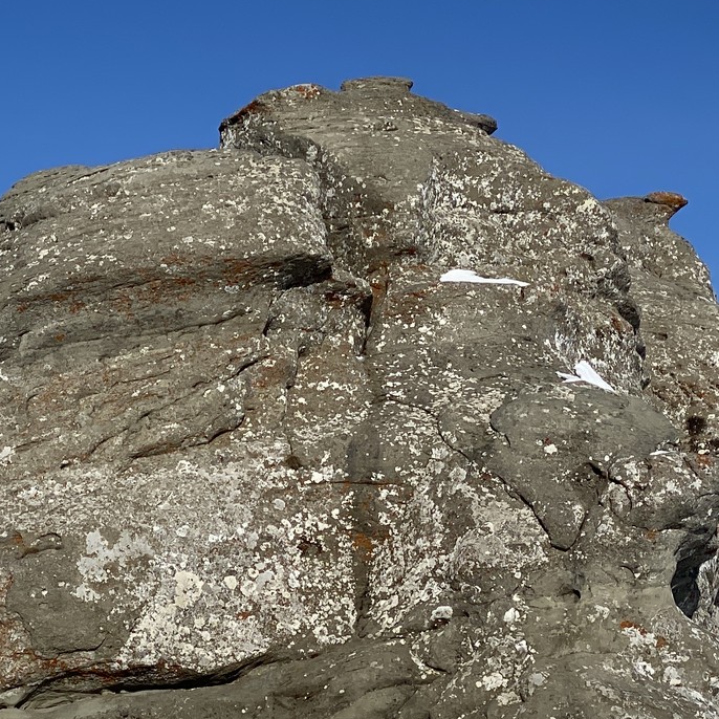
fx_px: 3172
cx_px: 168
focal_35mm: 135
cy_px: 508
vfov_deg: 12.9
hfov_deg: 12.9
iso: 25
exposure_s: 1/5988
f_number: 2
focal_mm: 6
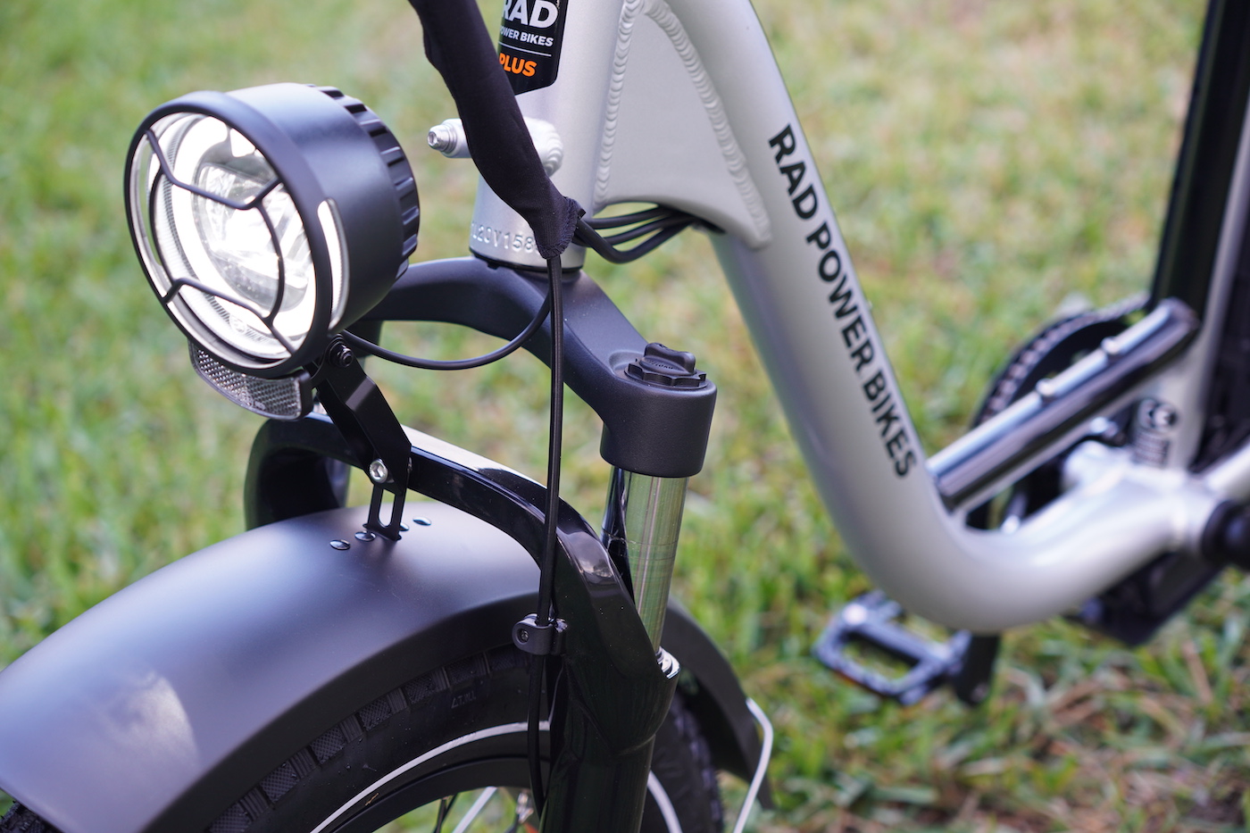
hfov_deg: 33.4
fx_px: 2083
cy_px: 416
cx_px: 625
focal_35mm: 60
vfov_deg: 22.6
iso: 200
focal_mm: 40
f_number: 2.8
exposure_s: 1/80
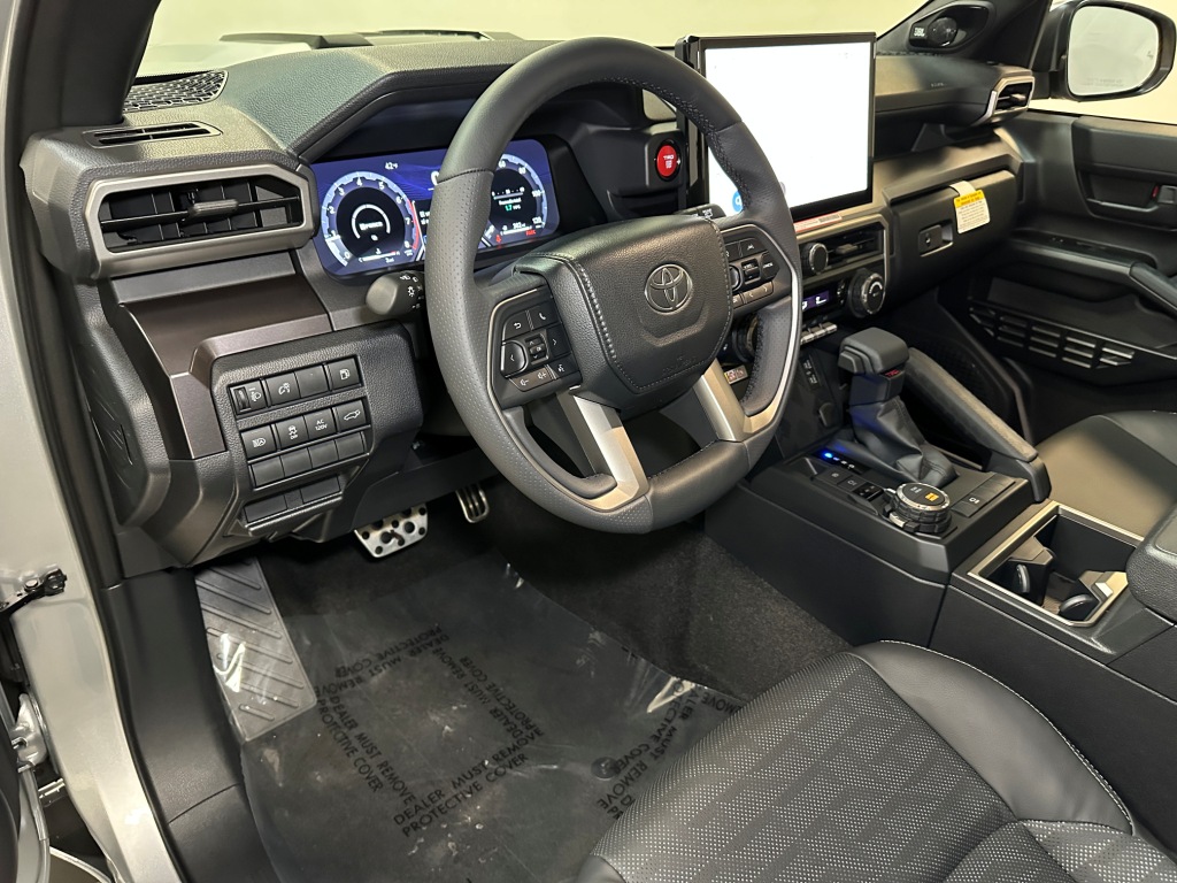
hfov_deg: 71.6
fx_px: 816
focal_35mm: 24
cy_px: 442
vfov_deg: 56.8
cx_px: 588
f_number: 1.78
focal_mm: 6.86
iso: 1000
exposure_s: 1/30
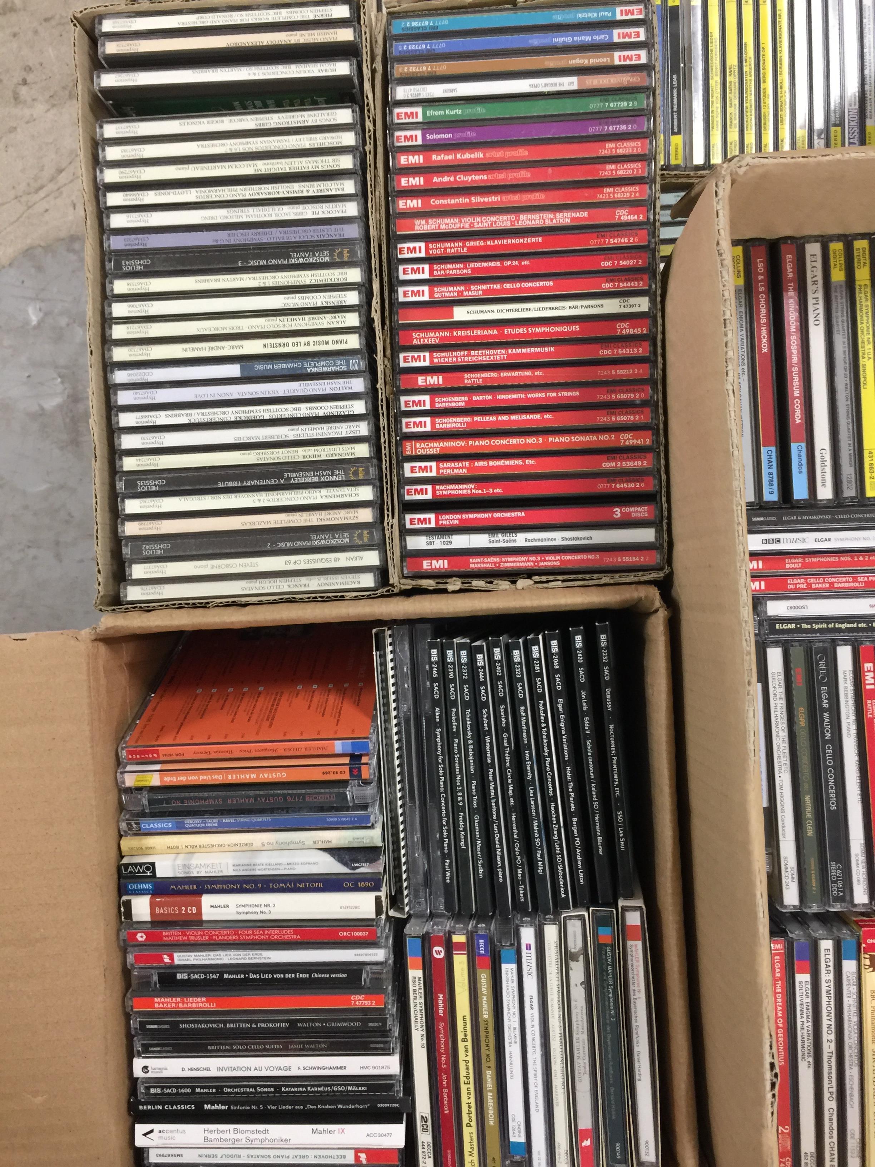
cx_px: 438
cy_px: 584
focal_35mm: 29
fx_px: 977
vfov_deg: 61.7
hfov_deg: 48.2
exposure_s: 1/17
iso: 64
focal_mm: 4.15
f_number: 2.2
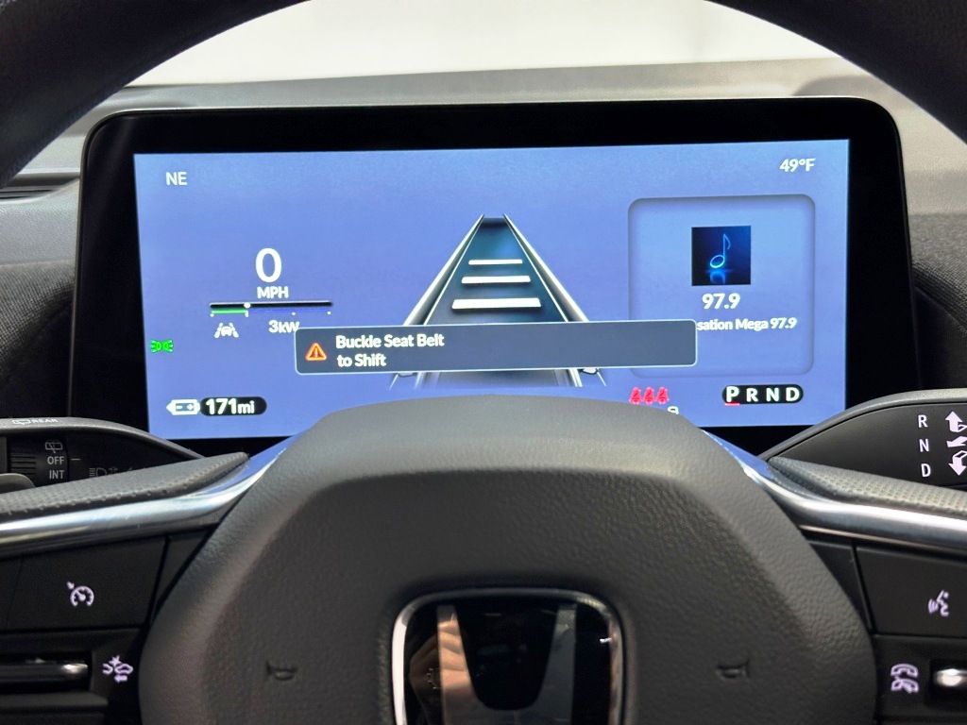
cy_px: 362
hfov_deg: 39.7
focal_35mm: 48
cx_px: 484
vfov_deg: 30.3
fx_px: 1341
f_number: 1.78
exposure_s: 1/40
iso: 400
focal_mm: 6.86
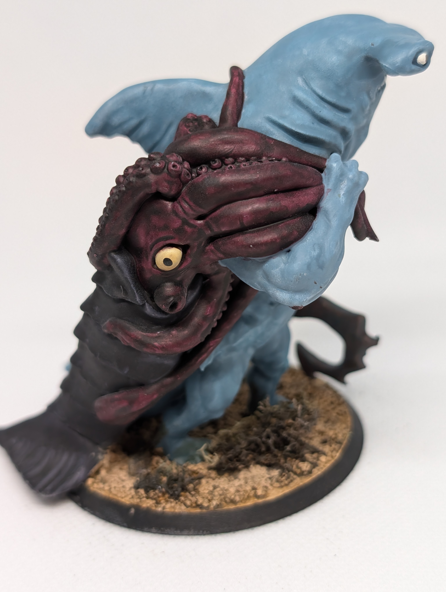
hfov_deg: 29.7
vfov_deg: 38.9
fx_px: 840
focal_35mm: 49
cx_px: 223
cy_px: 296
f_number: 1.68
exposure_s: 1/114
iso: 103
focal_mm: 6.9
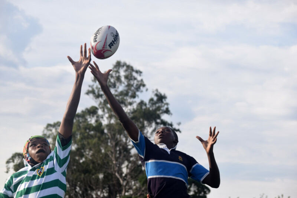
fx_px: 928
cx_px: 148
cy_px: 99
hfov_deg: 18.2
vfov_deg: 12.2
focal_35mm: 112
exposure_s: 1/1600
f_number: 6.3
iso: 400
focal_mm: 75
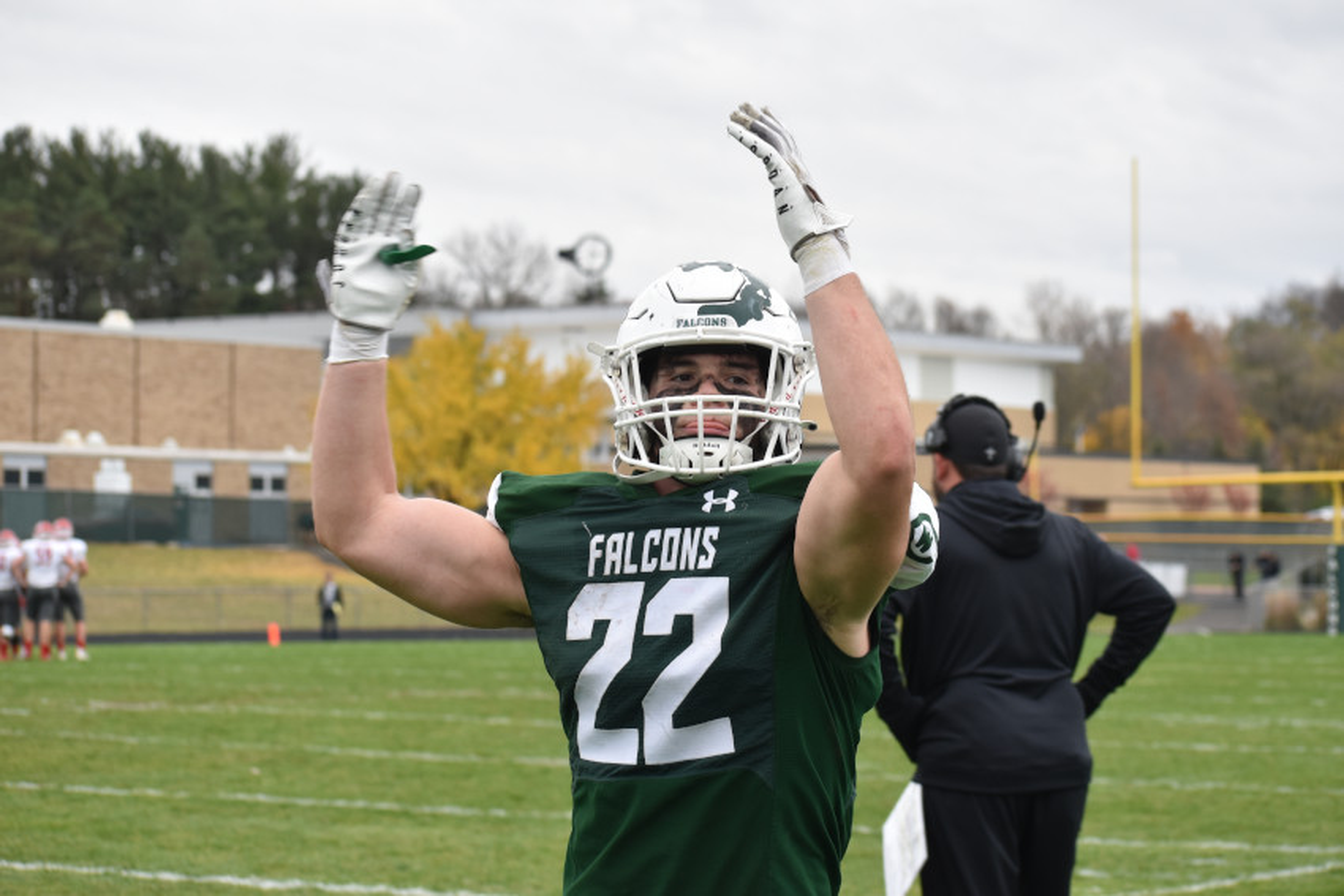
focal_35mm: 105
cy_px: 448
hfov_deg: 19.5
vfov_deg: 13.0
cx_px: 672
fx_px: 3920
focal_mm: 70
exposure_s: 1/500
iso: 400
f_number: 5.6
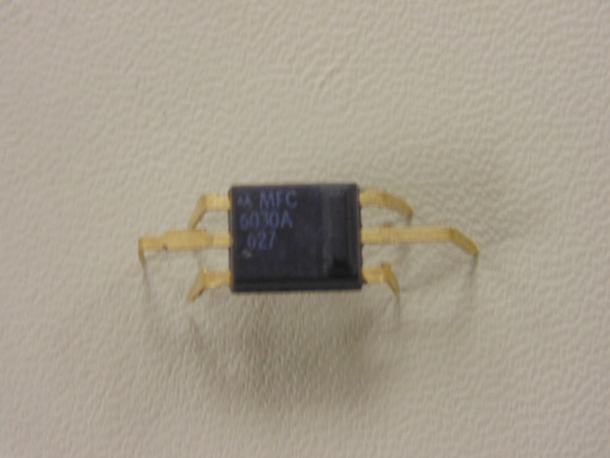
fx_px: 2097
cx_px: 305
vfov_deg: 12.5
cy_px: 229
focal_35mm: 119
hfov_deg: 16.6
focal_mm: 21.3
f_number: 4.8
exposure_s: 1/30
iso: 400
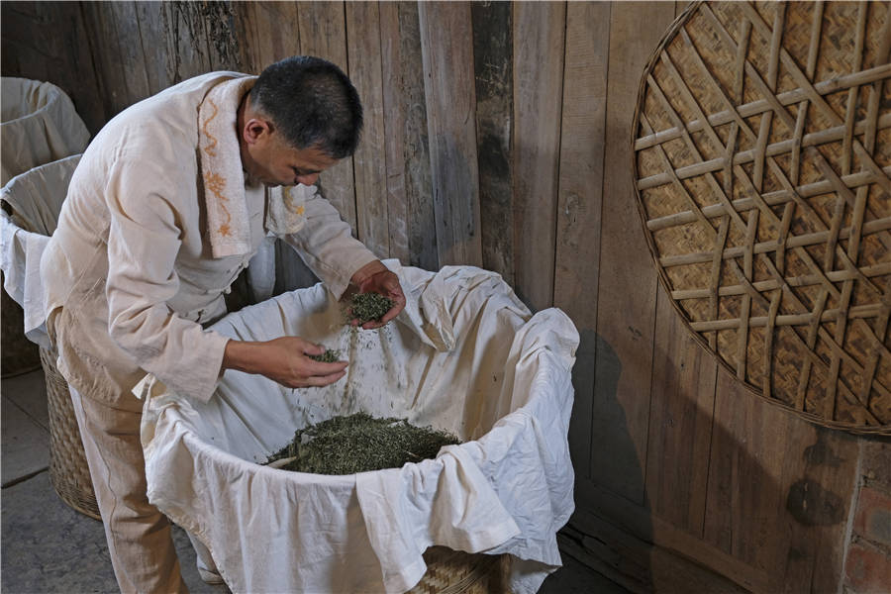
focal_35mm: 45
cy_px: 297
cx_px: 446
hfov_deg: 43.6
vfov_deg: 29.9
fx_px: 1114
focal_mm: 30.2
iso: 800
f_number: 2.8
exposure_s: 1/160
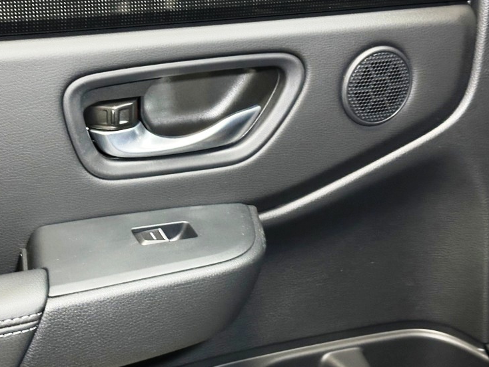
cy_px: 176
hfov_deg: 28.8
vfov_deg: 21.9
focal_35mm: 67
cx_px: 173
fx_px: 946
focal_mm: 6.86
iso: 640
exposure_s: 1/24
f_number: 1.78
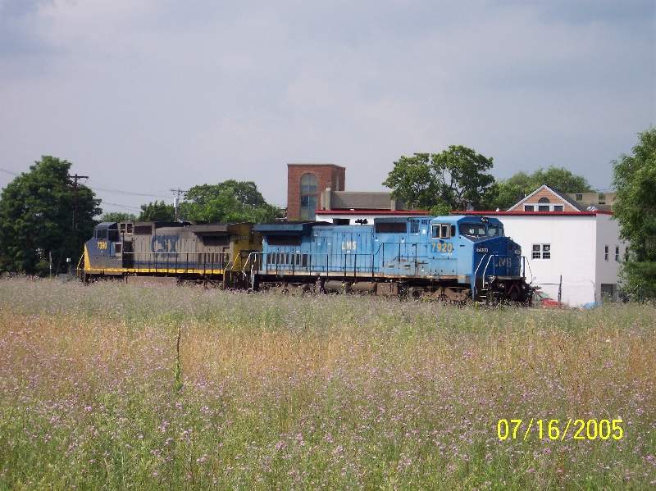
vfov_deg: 13.0
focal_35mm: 114
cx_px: 328
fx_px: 2159
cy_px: 246
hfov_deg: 17.3
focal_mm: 24
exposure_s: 1/700
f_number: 4.8
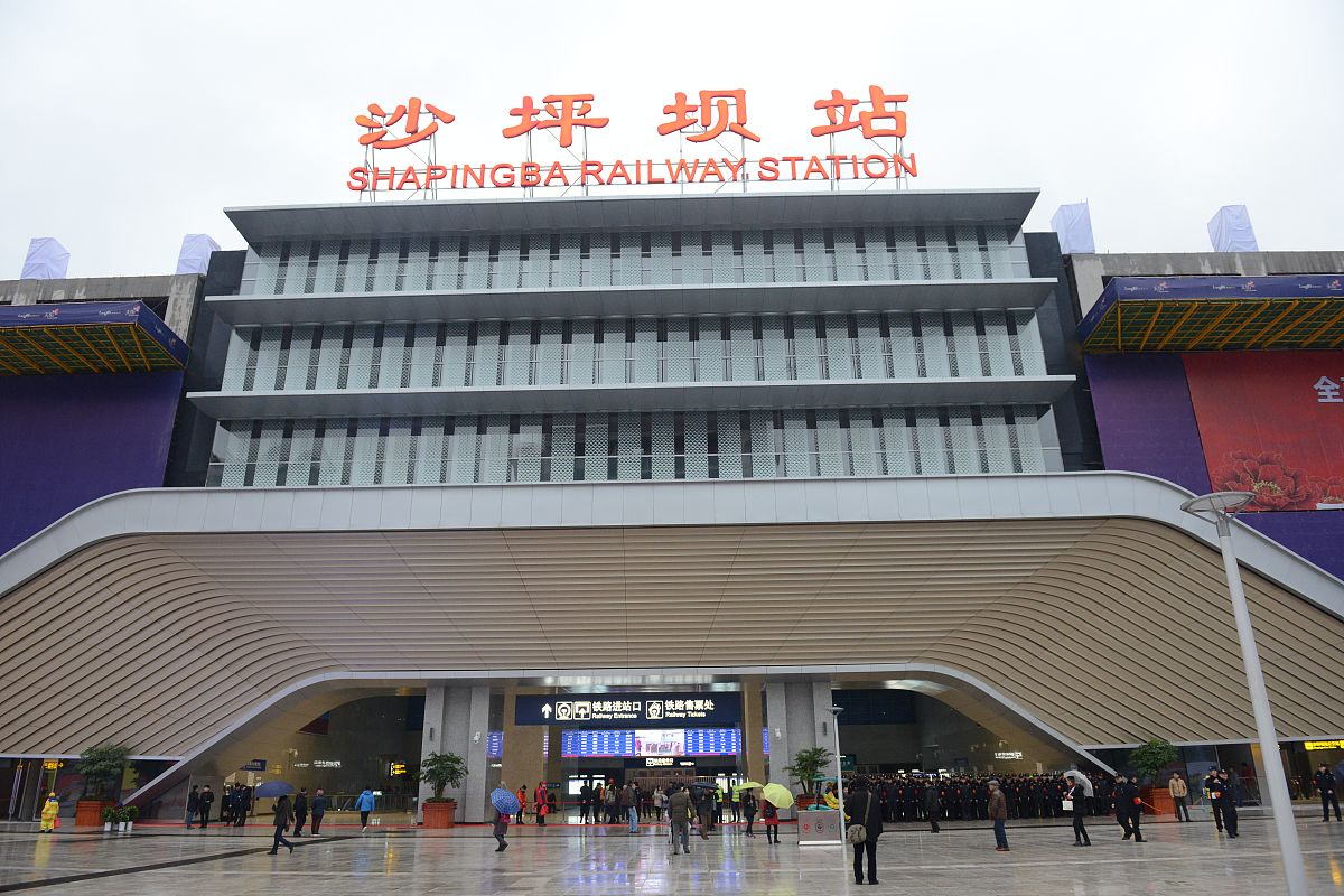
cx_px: 672
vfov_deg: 53.1
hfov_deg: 73.7
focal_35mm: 24
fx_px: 896
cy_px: 448
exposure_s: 1/160
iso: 2000
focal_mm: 24
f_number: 5
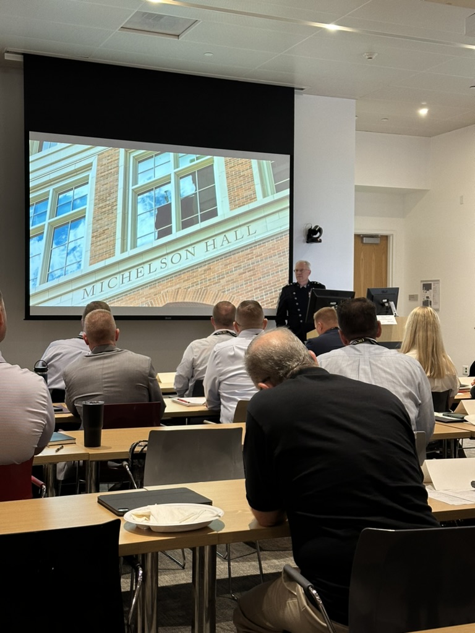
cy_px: 316
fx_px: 878
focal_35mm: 48
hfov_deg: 30.3
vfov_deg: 39.7
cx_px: 238
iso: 250
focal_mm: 6.86
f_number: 1.78
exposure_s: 1/60
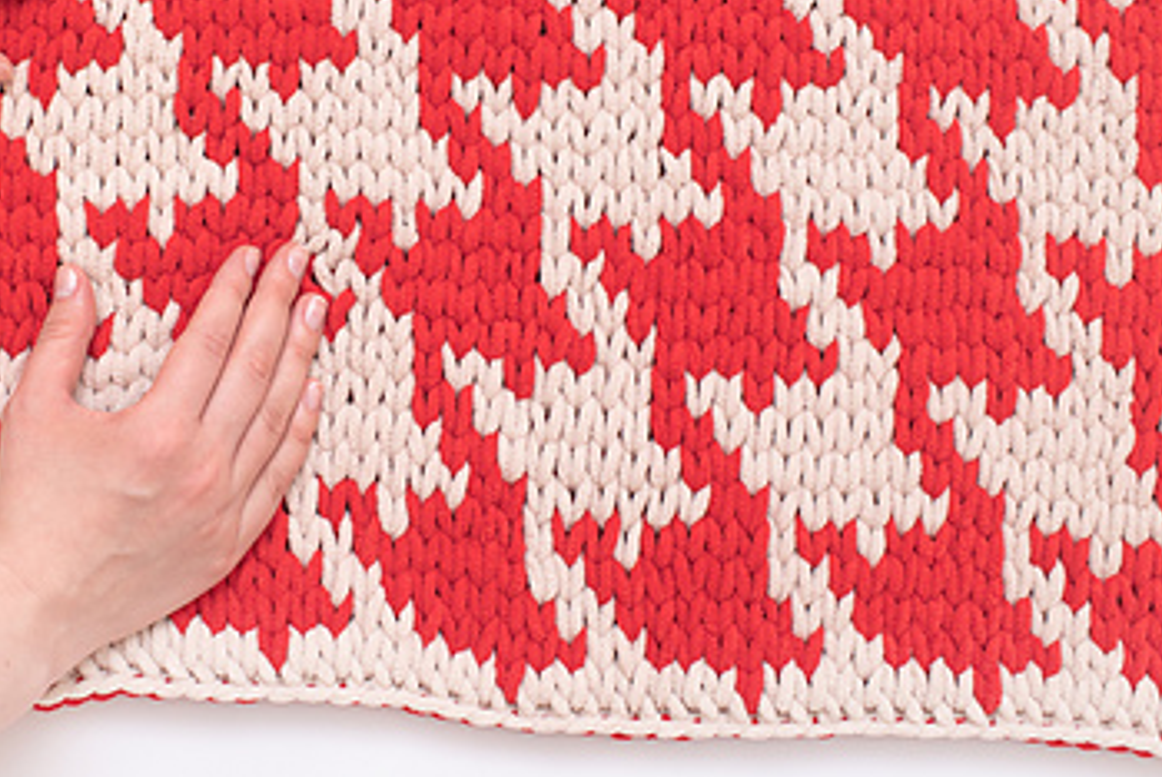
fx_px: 2067
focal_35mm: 64
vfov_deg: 21.2
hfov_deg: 31.0
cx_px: 342
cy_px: 274
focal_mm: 35
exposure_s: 1/125
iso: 400
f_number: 5
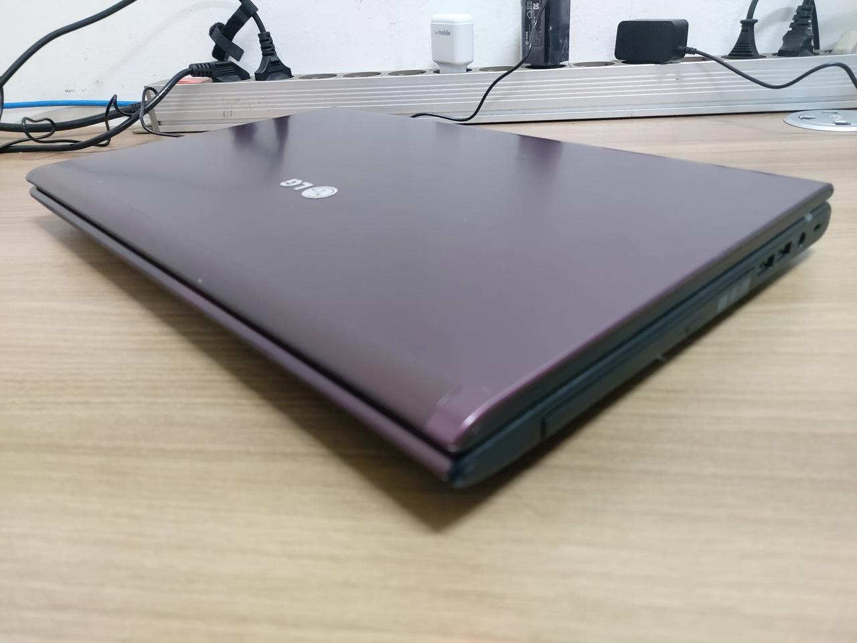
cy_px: 322
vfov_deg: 54.9
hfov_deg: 69.4
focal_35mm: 25
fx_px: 619
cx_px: 428
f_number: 2
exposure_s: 1/24
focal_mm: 4.58
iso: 200
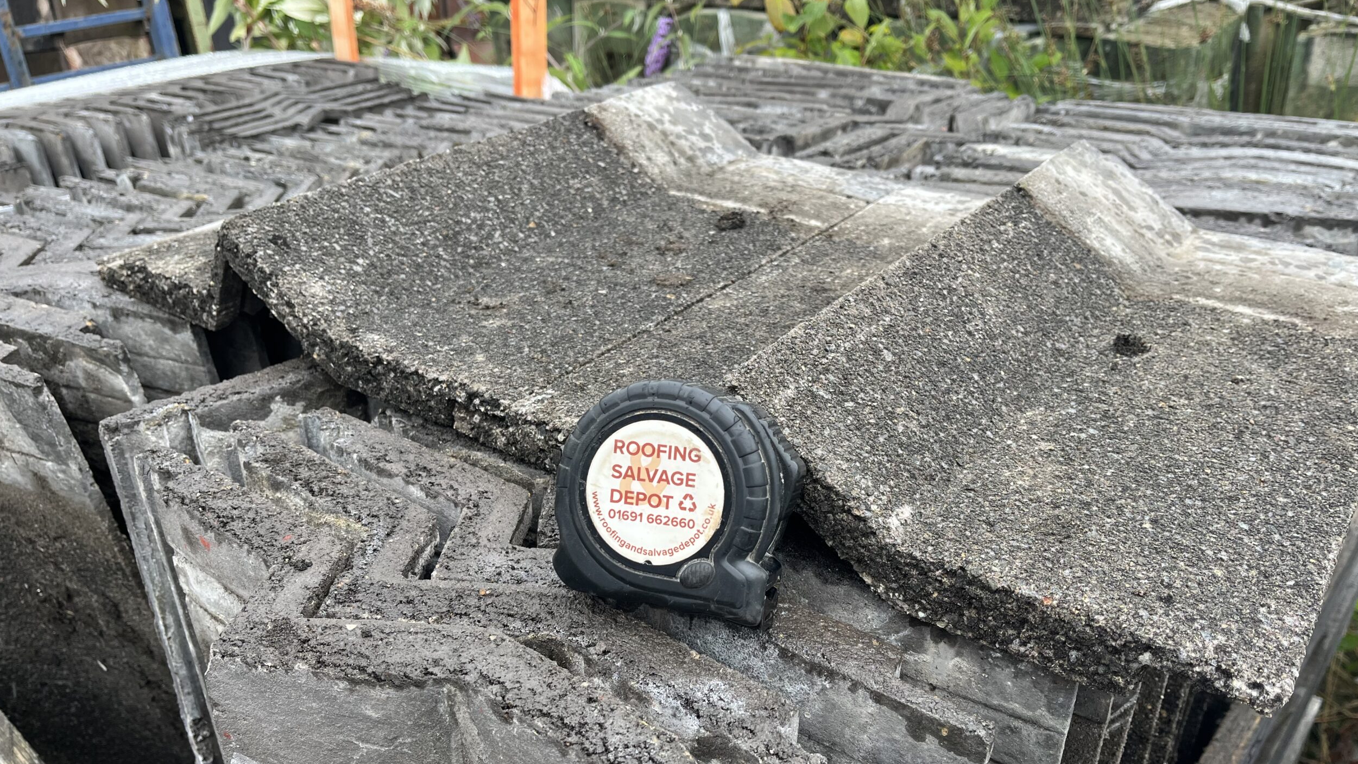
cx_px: 691
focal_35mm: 29
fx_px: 1044
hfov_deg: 66.1
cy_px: 455
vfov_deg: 40.0
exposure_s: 1/532
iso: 50
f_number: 1.6
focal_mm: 5.1
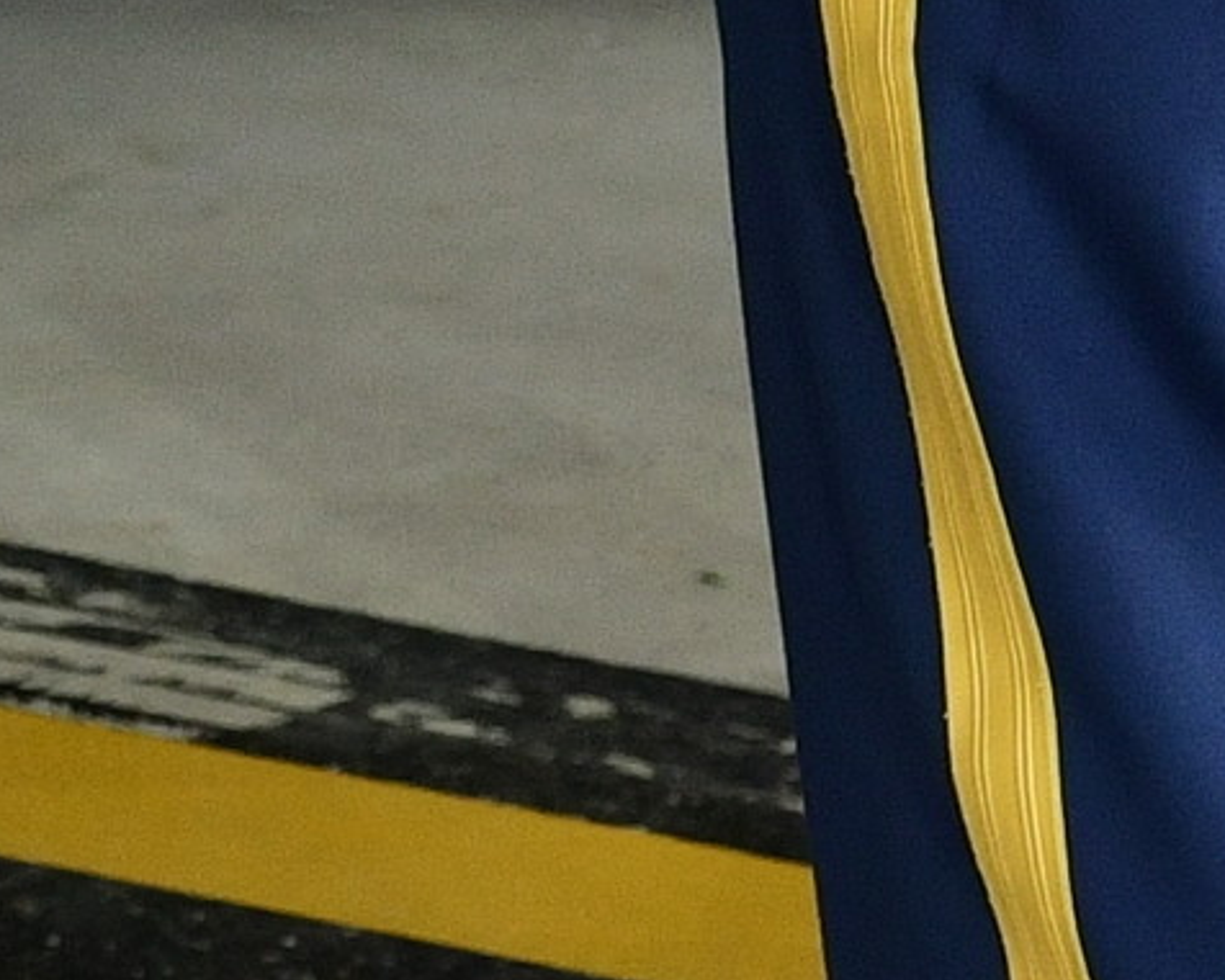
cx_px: -2061
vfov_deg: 0.8
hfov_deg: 1.0
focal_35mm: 1915
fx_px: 69443
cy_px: -1312
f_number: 4.5
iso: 800
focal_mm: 160
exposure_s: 1/800
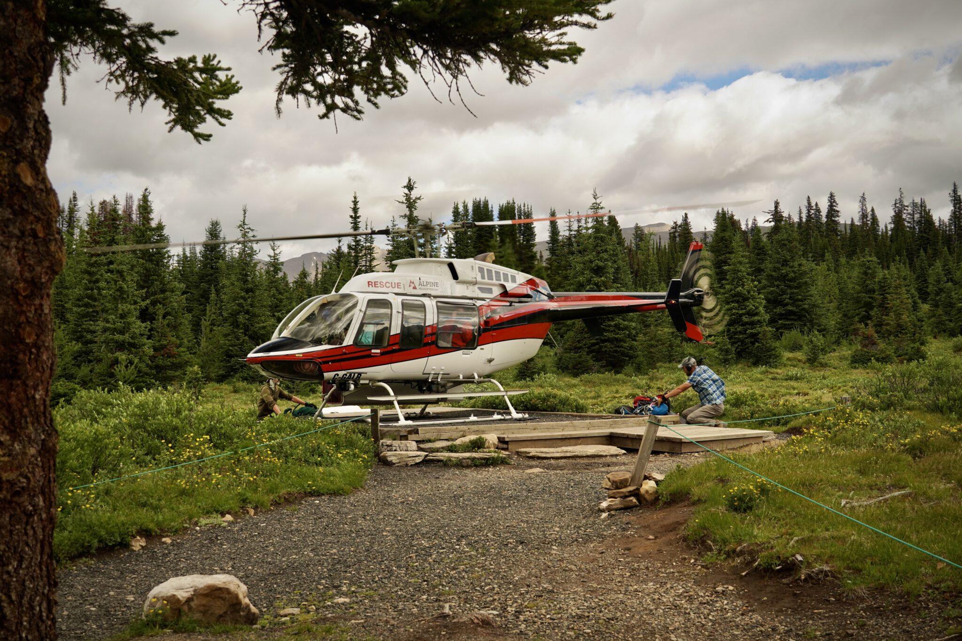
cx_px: 481
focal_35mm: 42
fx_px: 1122
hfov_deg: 46.4
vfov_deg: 31.9
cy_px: 320
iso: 100
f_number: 5.6
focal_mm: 28
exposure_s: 1/200
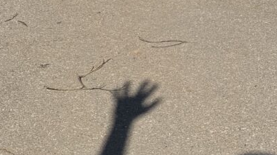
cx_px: 228
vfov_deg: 8.7
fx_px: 976
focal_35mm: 133
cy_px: -127
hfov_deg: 16.0
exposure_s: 1/3817
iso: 64
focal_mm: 6.76
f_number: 1.78
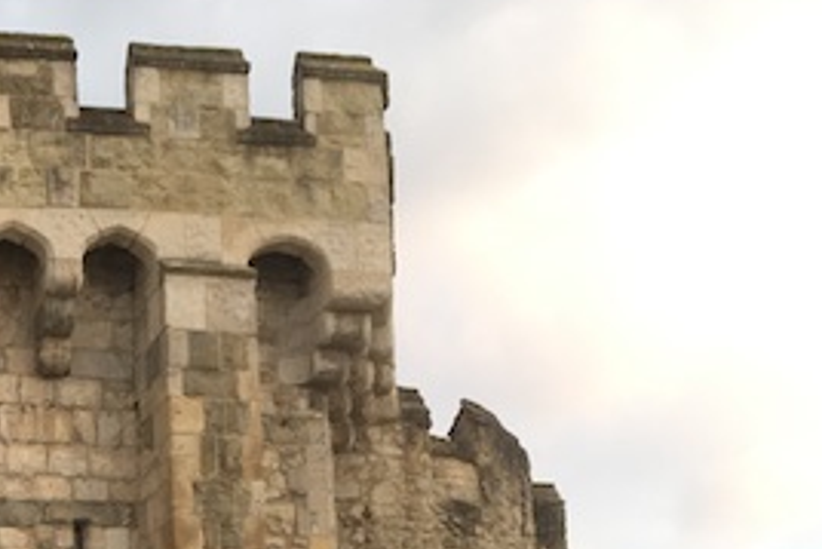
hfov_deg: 20.9
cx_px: -199
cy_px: 825
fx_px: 2056
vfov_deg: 14.2
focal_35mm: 90
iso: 25
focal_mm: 4.15
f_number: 2.2
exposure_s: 1/100
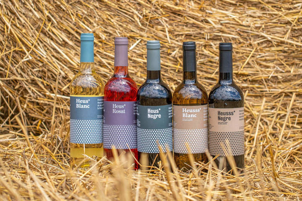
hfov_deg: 13.7
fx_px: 1258
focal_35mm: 150
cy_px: 100
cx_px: 151
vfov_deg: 9.1
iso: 125
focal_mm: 100
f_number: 2.8
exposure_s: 1/2000
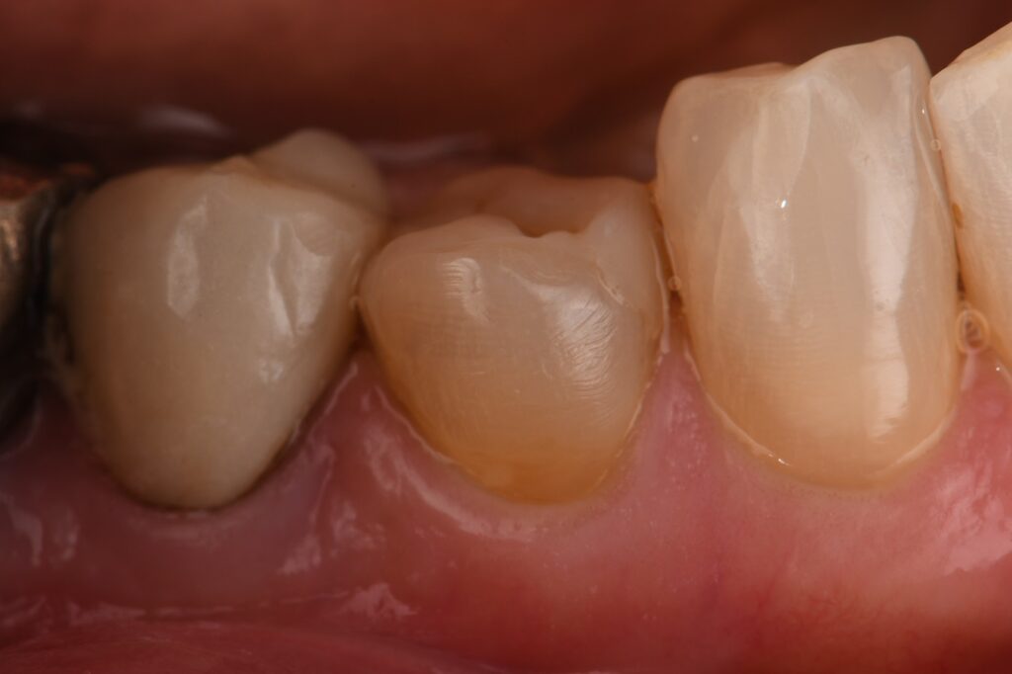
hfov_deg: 13.1
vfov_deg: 8.7
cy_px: 337
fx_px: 4412
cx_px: 506
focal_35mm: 157
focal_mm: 105
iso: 200
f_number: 32
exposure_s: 1/160
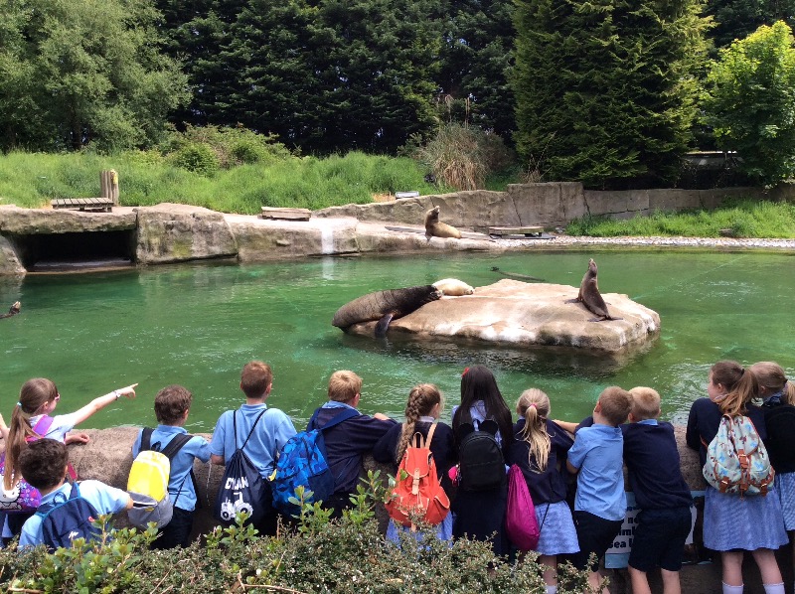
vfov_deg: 44.1
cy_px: 297
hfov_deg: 56.9
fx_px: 734
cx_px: 398
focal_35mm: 32
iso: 32
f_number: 2.4
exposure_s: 1/561
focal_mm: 3.3
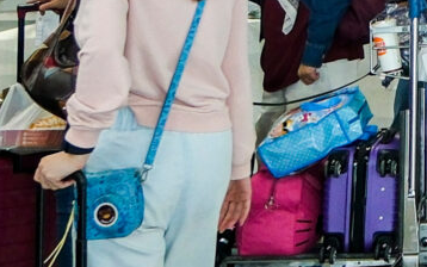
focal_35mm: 175
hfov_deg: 10.2
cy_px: -519
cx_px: 1082
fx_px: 2037
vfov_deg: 6.8
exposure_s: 1/200
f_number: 2.8
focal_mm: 16
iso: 1250
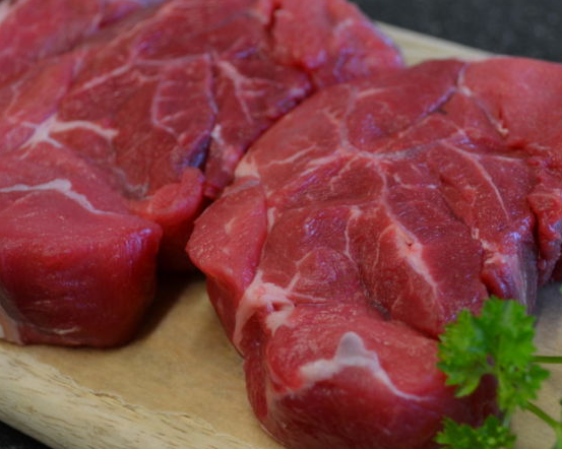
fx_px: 1214
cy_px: 247
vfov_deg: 21.0
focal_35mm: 73
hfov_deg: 26.0
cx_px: 316
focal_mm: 28
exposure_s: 1/50
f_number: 4.5
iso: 400
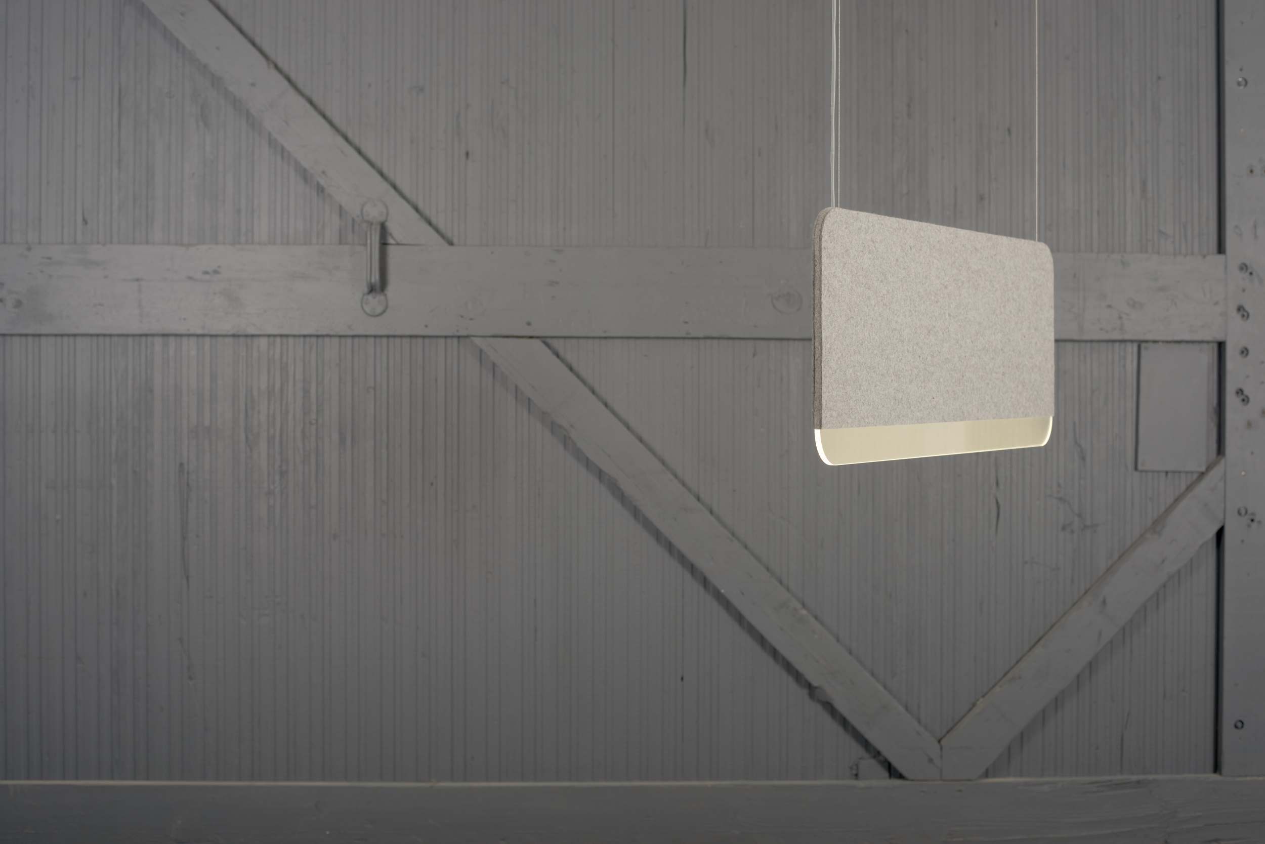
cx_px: 632
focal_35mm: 50
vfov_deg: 27.0
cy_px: 422
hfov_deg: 39.6
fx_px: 1757
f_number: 6.3
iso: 160
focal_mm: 50
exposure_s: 1/160
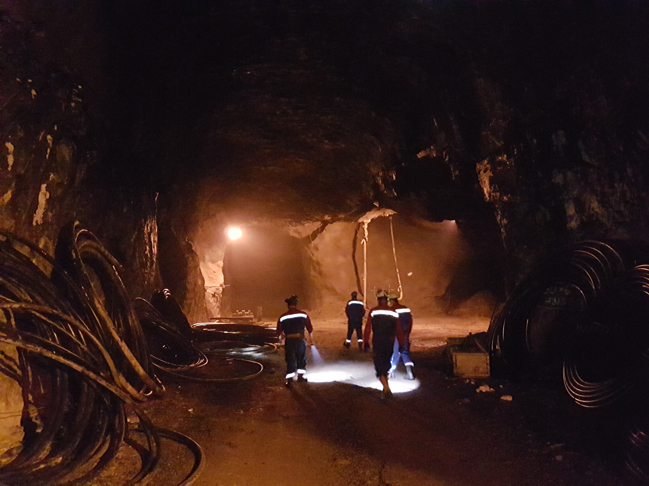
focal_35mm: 26
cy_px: 243
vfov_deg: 53.1
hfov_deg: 67.3
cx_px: 324
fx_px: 487
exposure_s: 1/17
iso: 2500
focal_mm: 4.2
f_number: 1.7
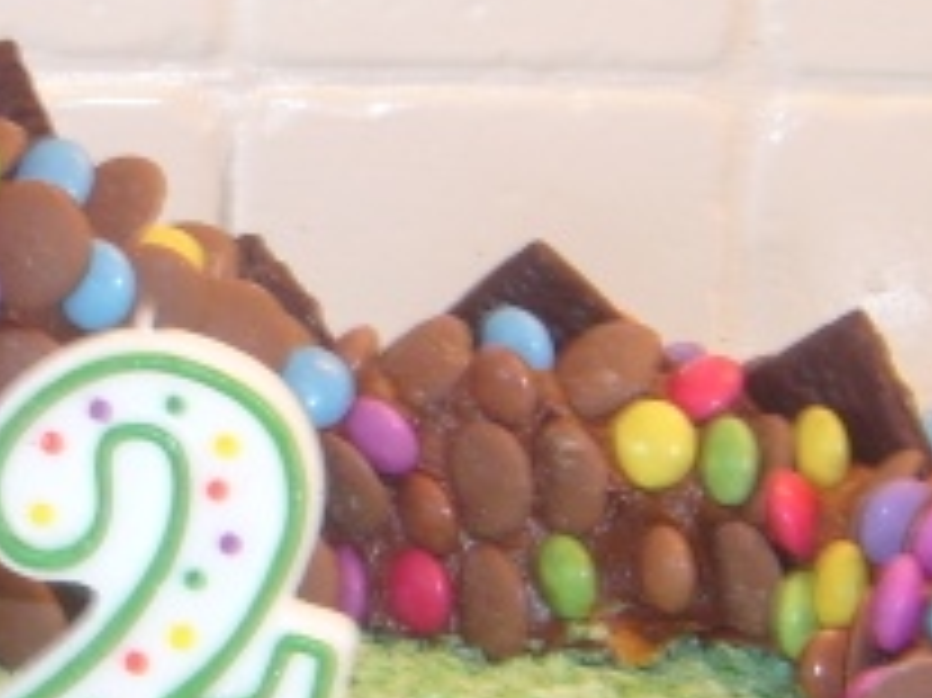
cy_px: 284
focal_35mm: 108
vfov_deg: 13.7
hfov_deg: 17.8
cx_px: 32
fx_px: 2906
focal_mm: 5.8
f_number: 2.8
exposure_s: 1/8
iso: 100
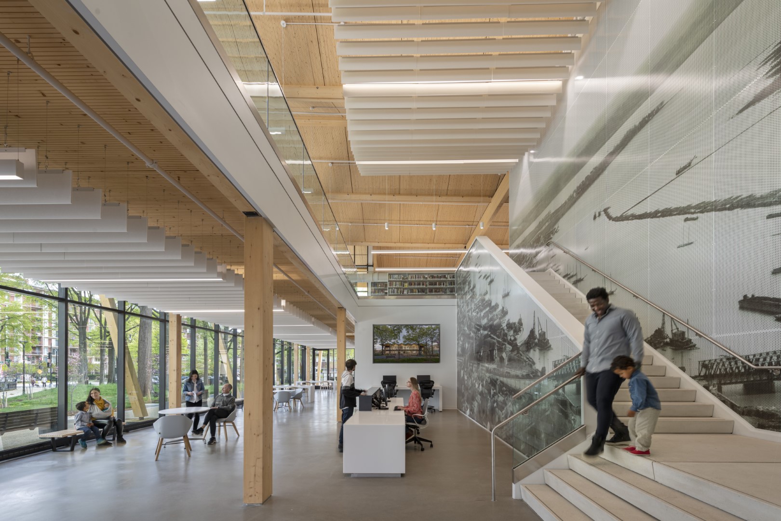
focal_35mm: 16
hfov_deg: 96.7
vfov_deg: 73.7
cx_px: 390
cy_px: 260
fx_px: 347
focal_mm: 16
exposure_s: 1
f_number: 13
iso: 100
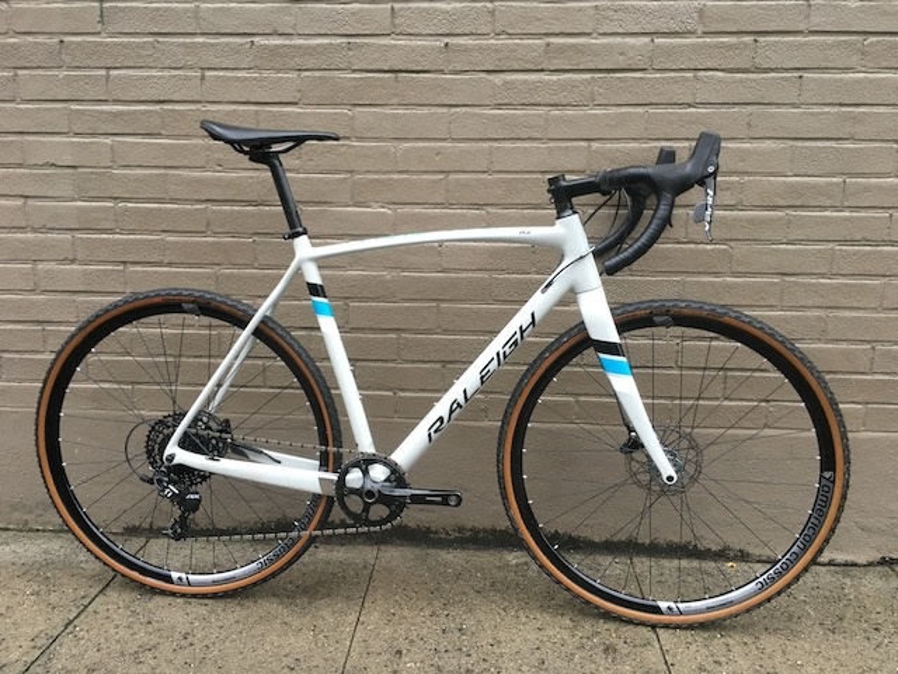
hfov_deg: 61.7
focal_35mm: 29
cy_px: 337
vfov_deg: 48.2
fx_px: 752
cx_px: 449
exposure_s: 1/30
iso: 64
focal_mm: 4.15
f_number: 2.2
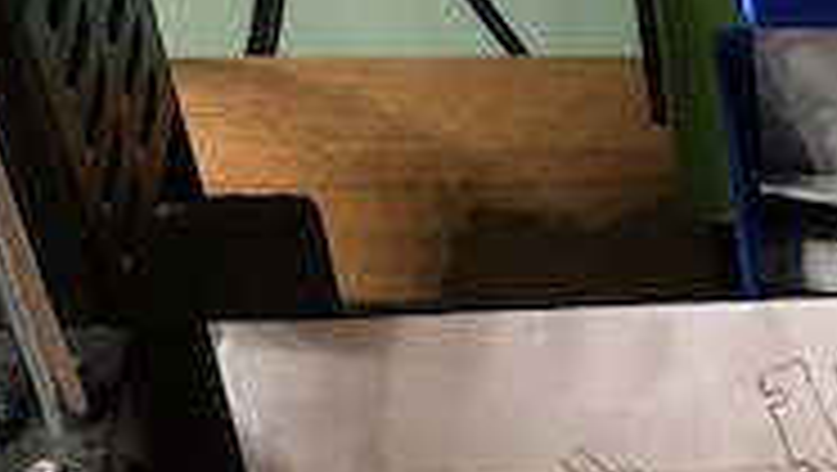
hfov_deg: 17.5
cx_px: 1377
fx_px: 2332
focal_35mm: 105
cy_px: 993
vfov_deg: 10.5
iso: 100
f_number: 1.8
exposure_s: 1/9
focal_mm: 3.99
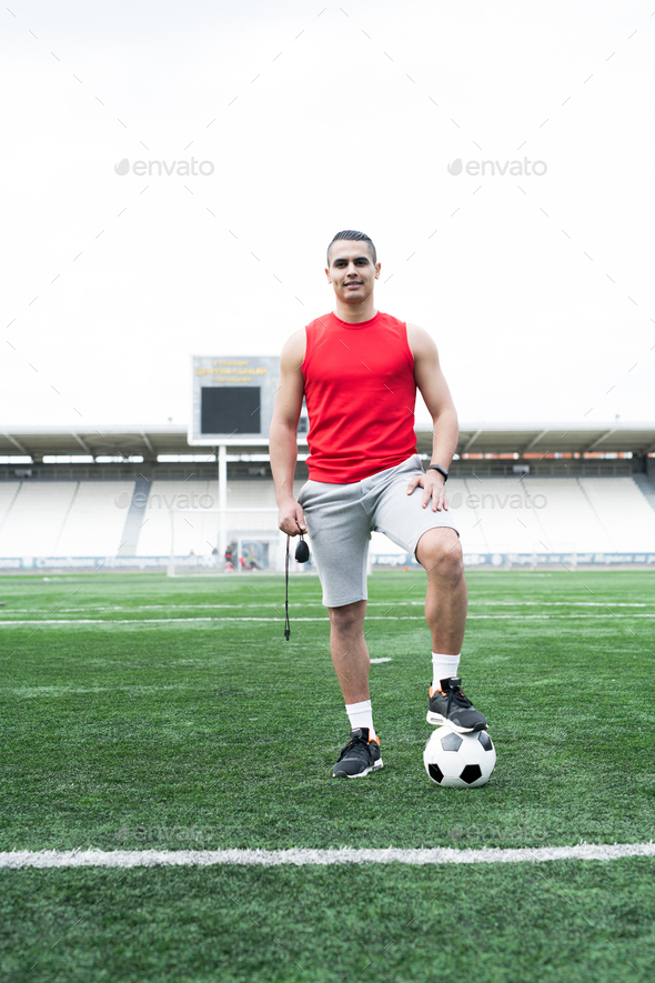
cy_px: 492
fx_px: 1364
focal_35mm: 50
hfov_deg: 27.0
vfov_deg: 39.6
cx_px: 328
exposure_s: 1/1600
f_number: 4
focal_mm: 50
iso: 640
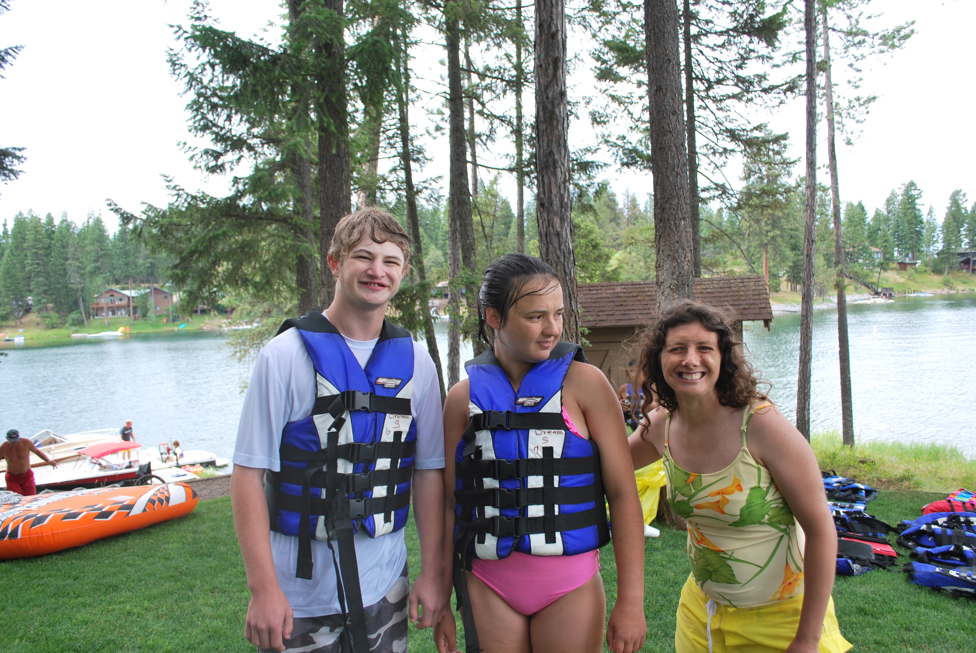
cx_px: 488
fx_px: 733
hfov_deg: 67.3
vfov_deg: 48.0
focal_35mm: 27
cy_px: 326
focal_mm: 18
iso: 100
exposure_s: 1/125
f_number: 5.6
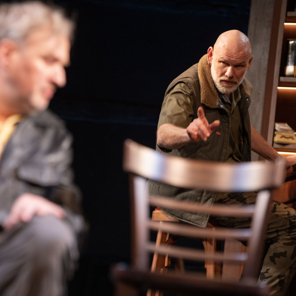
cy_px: 148
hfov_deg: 8.8
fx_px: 1925
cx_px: 98
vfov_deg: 8.8
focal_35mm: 199
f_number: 2.8
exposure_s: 1/80
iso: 800
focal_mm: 155
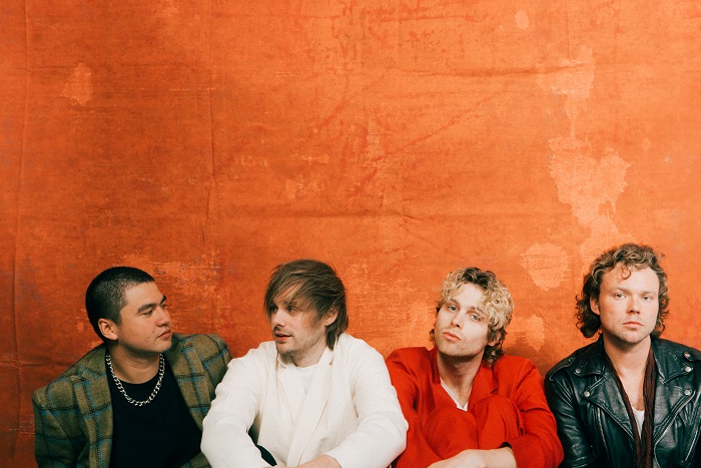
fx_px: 935
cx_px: 445
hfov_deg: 40.8
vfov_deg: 27.8
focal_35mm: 48
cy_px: 330
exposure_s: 1/125
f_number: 8
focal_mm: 28
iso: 100
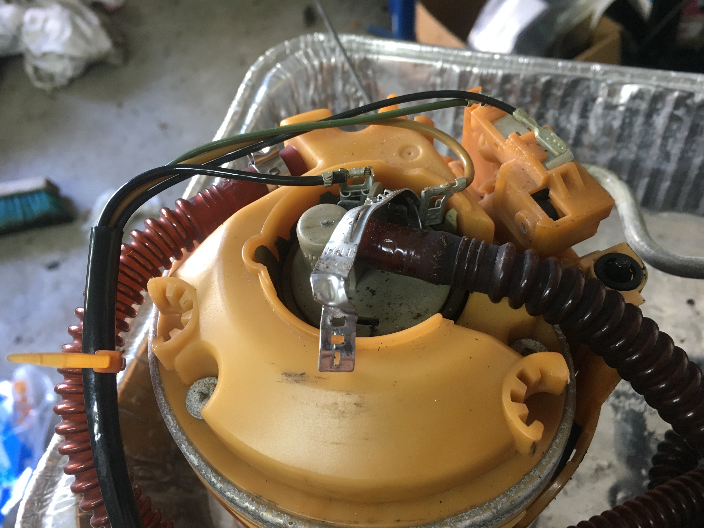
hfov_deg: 61.7
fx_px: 590
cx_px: 352
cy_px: 264
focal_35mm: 29
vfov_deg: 48.2
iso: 100
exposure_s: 1/30
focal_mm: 4.15
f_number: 2.2
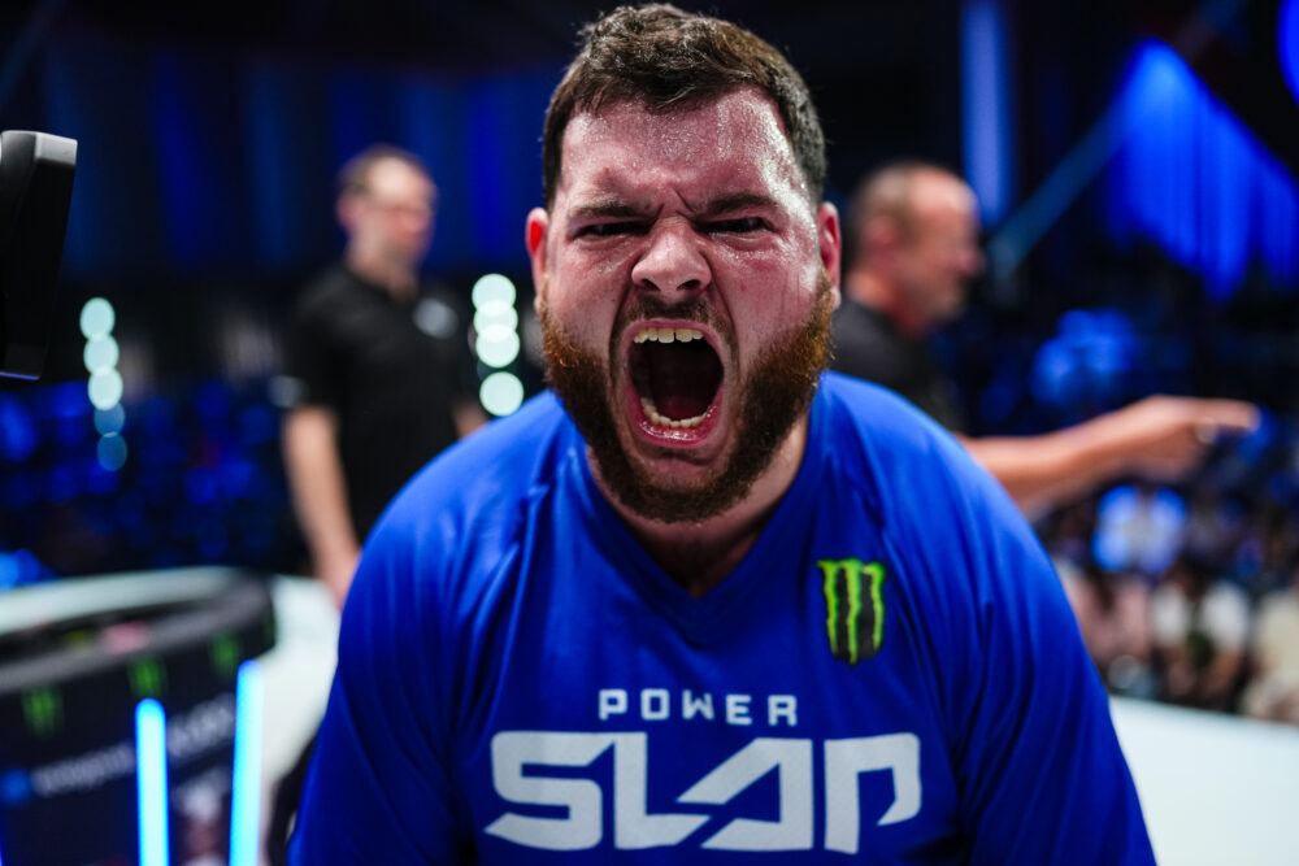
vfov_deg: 37.9
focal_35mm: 35
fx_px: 1263
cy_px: 433
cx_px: 650
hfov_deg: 54.4
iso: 800
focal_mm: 35
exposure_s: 1/800
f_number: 1.6
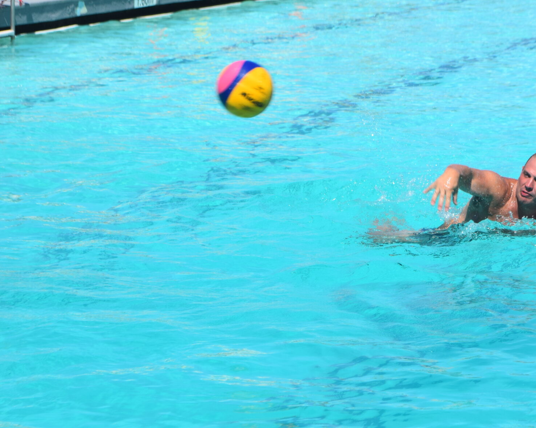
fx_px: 2139
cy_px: 220
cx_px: 443
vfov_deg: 11.4
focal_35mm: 135
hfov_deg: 14.2
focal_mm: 55
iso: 200
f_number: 10
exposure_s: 1/400
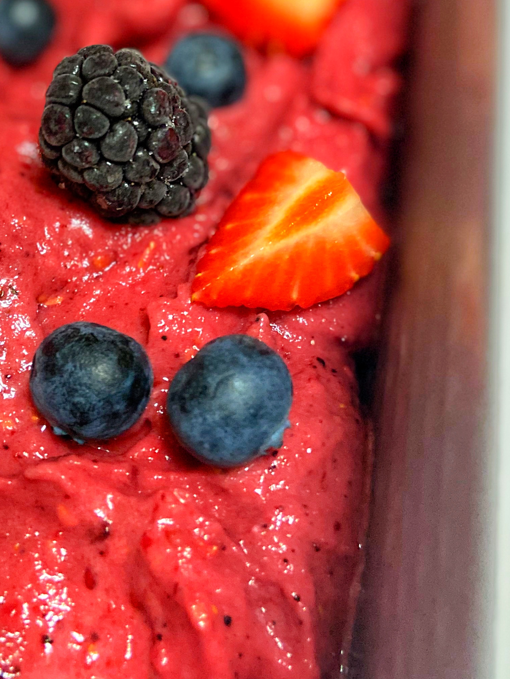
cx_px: 151
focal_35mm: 52
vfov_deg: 35.6
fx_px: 1021
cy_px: 135
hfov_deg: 27.8
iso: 500
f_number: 1.8
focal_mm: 4.25
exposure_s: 1/25
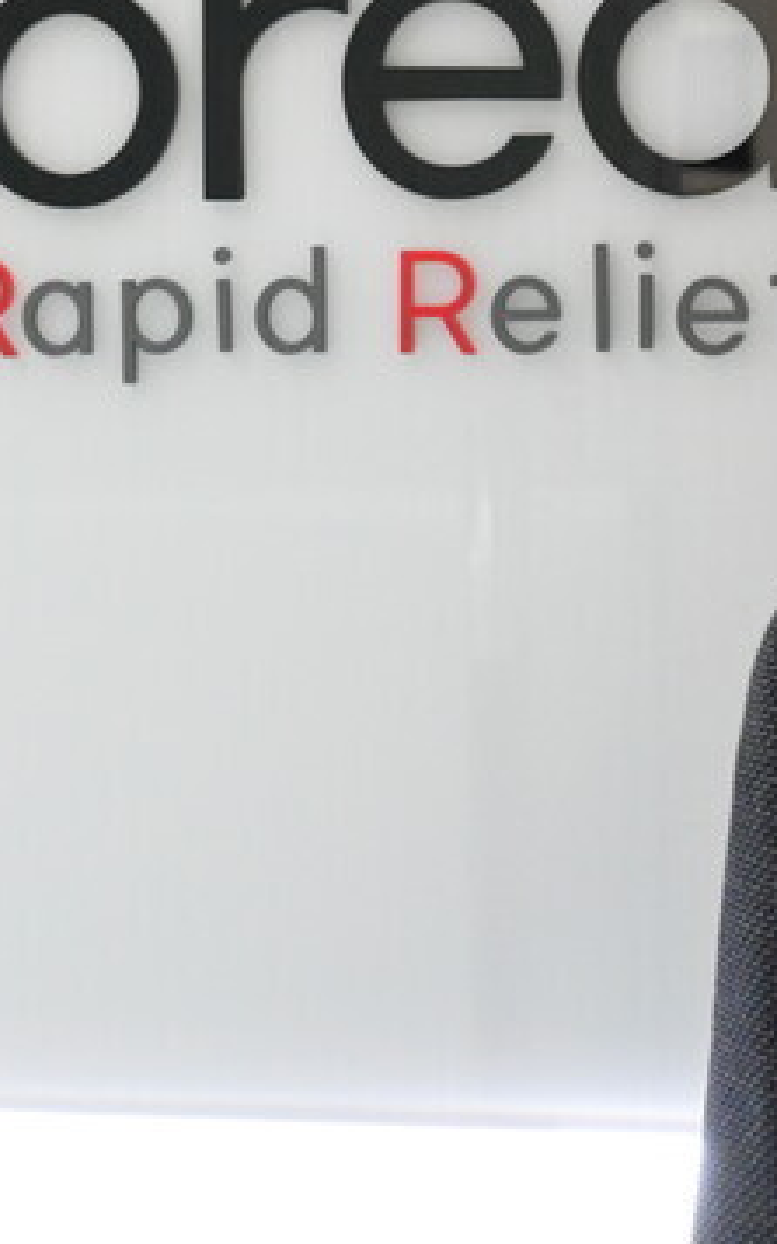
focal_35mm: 115
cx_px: 293
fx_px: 3898
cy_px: 240
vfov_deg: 18.0
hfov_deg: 11.4
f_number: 4.5
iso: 4000
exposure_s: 1/60
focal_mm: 28
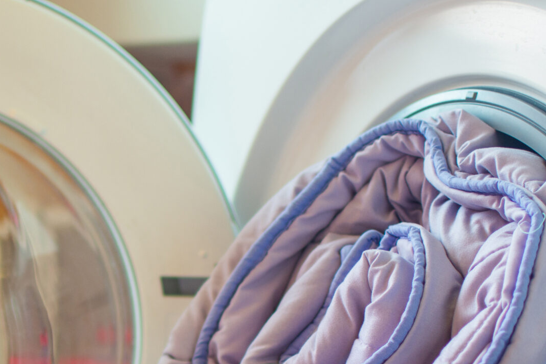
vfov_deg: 10.9
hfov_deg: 16.3
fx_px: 1899
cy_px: 348
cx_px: 115
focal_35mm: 125
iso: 100
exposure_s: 1/50
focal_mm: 35
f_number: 1.8
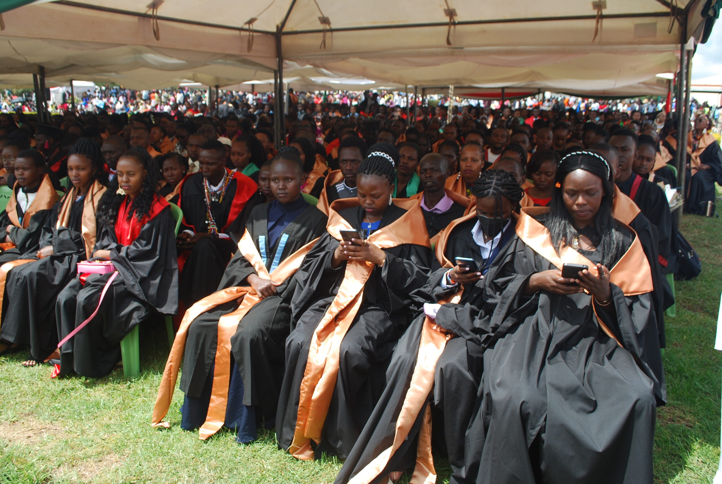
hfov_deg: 61.8
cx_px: 361
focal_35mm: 30
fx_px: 603
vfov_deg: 43.8
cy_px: 242
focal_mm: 20
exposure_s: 1/160
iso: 100
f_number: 6.3
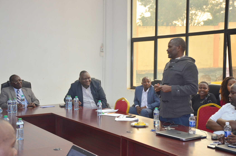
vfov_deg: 25.6
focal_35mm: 52
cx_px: 118
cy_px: 78
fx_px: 343
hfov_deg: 37.9
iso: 720
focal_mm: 35
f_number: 4.2
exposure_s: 1/60
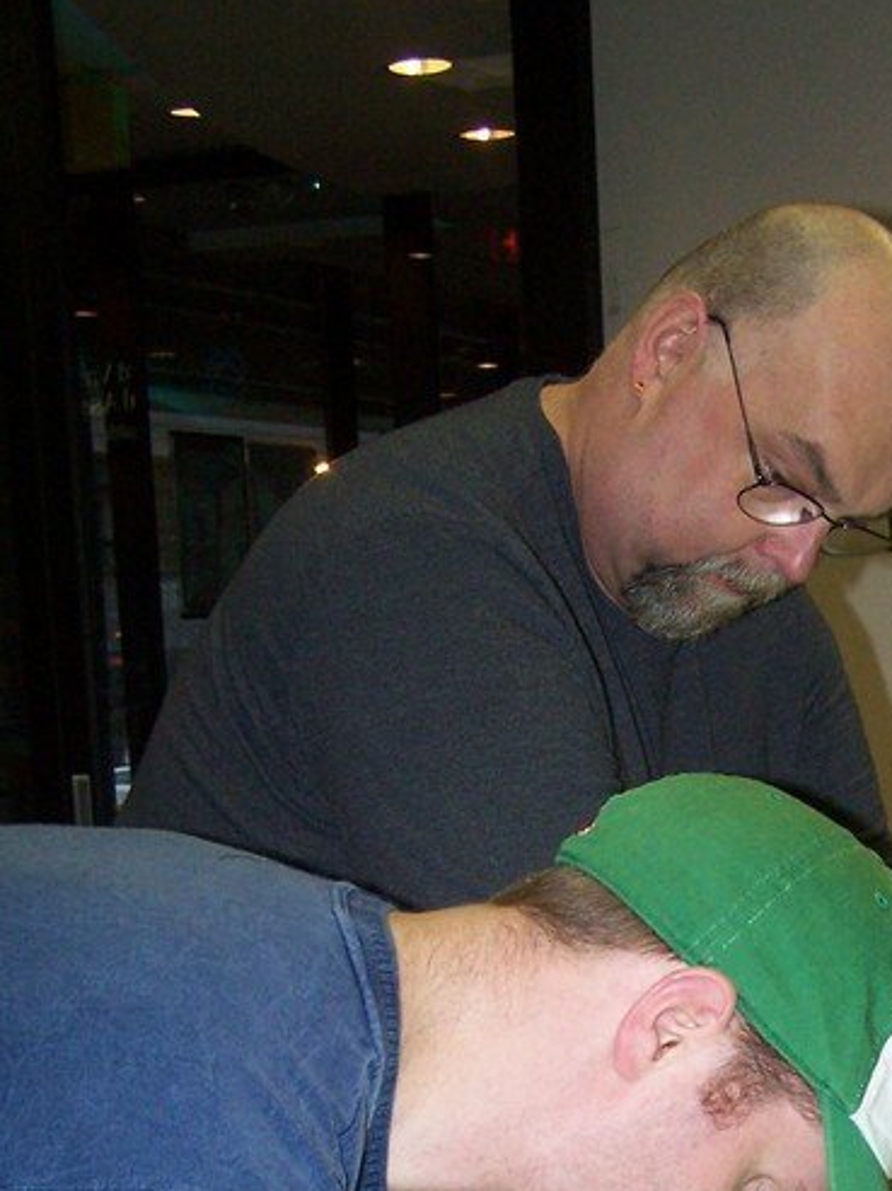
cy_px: 1215
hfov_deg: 18.4
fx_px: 2718
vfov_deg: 23.6
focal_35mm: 79
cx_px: 754
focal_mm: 6.3
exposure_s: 1/60
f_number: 2.8
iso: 140
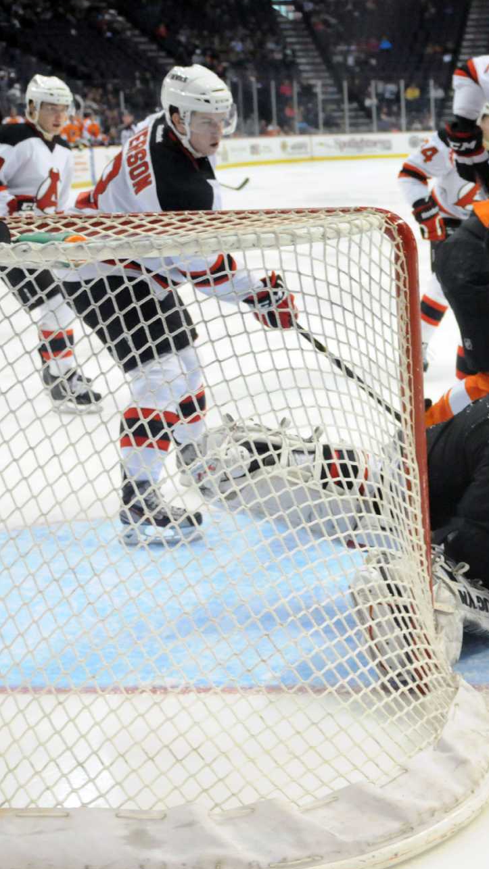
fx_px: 1384
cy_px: 449
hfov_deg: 19.1
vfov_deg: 34.9
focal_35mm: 60
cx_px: 562
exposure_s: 1/640
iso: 2500
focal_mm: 24
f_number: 2.8
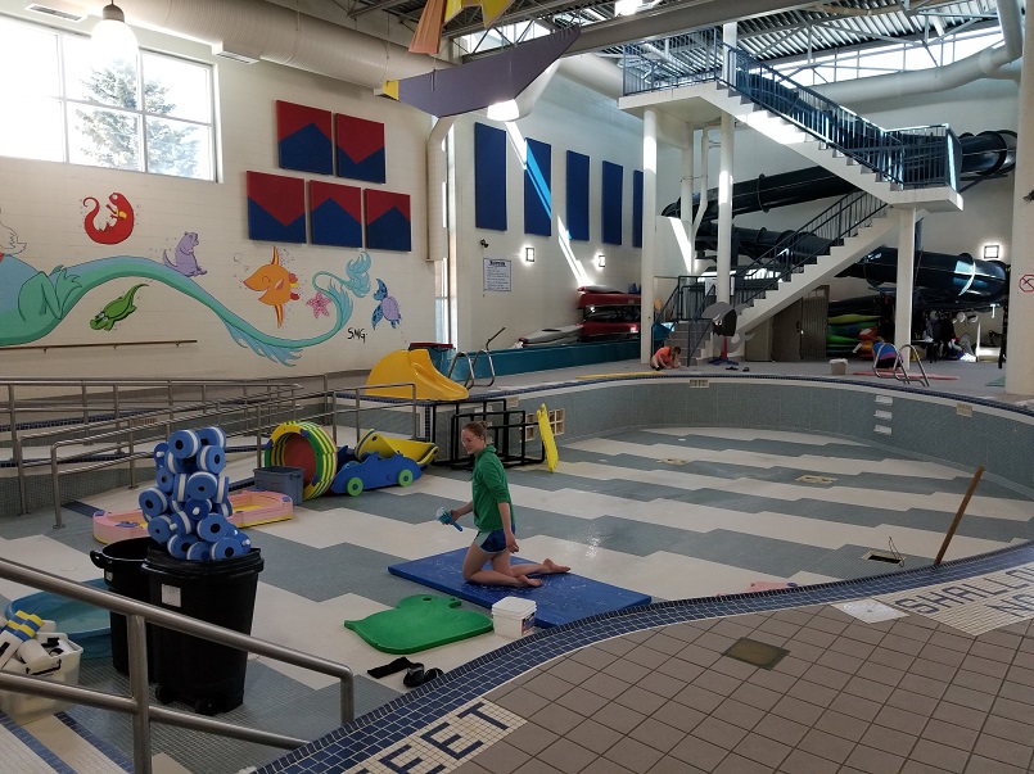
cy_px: 387
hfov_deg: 67.3
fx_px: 776
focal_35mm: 26
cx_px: 517
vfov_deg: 53.0
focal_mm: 4.25
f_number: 1.7
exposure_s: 1/120
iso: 200
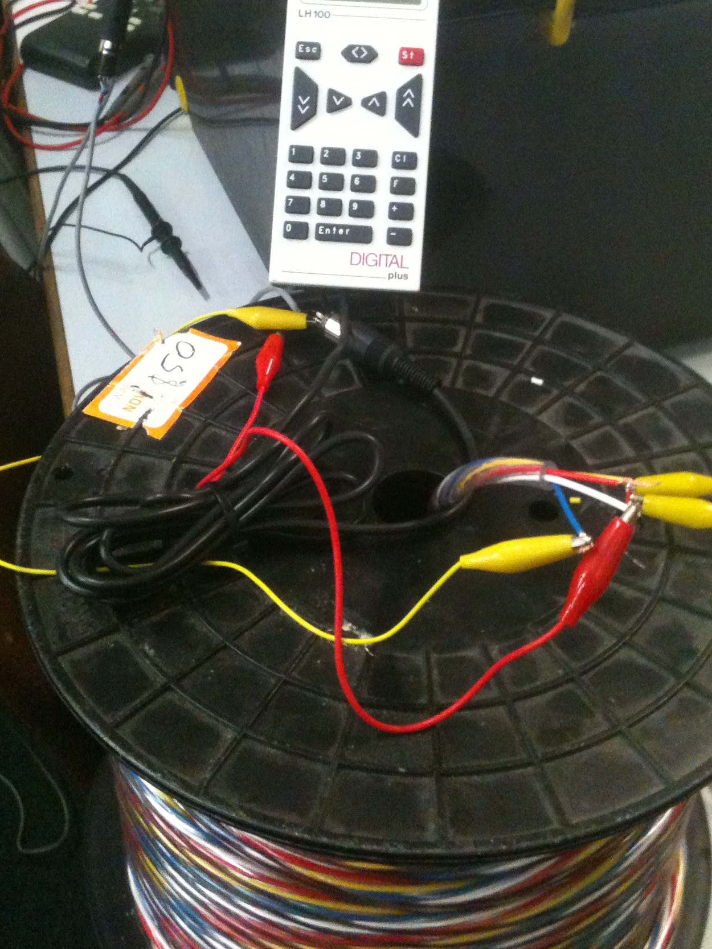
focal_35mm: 43
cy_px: 387
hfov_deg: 33.6
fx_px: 1179
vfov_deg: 43.7
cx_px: 396
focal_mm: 3.85
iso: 500
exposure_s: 1/15
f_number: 2.8
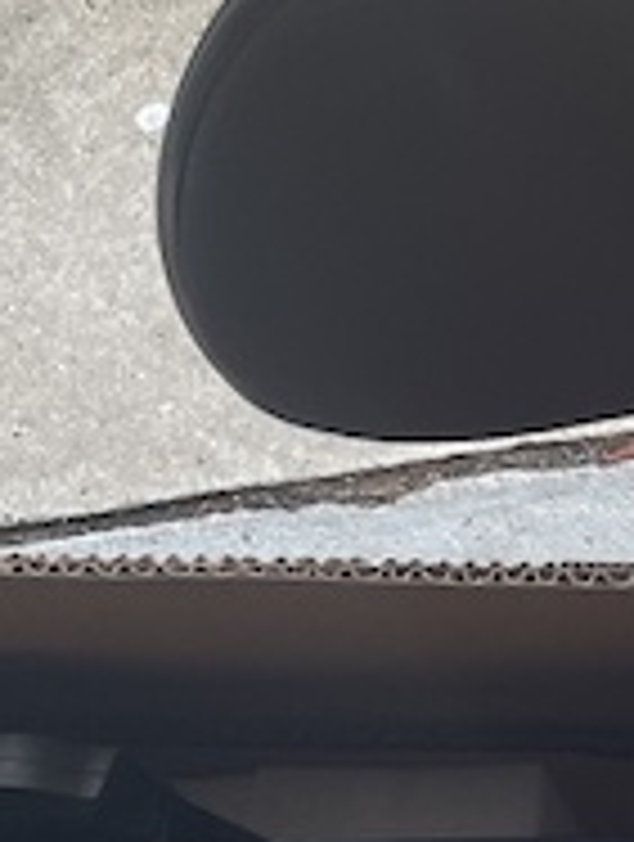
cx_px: 1061
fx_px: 2701
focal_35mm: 111
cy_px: 171
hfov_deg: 12.5
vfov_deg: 17.5
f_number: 1.6
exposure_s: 1/274
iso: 32
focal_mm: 4.2
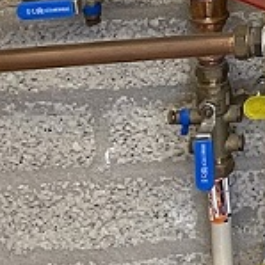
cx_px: 772
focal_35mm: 185
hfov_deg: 8.2
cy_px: -365
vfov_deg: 8.6
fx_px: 1602
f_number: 1.8
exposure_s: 1/50
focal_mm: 4.25
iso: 80
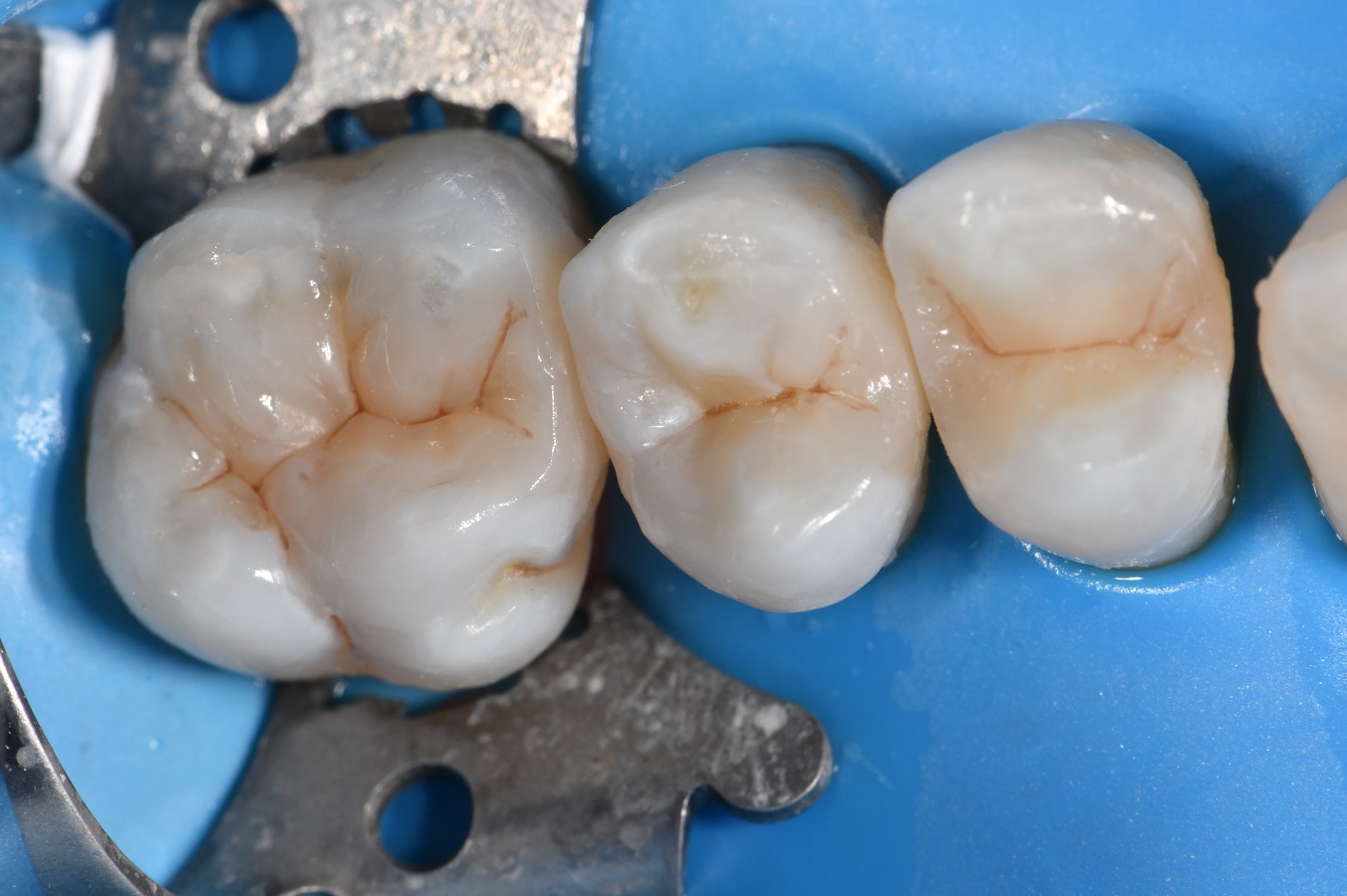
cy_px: 448
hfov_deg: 13.1
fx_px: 5871
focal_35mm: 157
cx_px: 674
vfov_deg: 8.7
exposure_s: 1/160
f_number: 32
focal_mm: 105
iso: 200
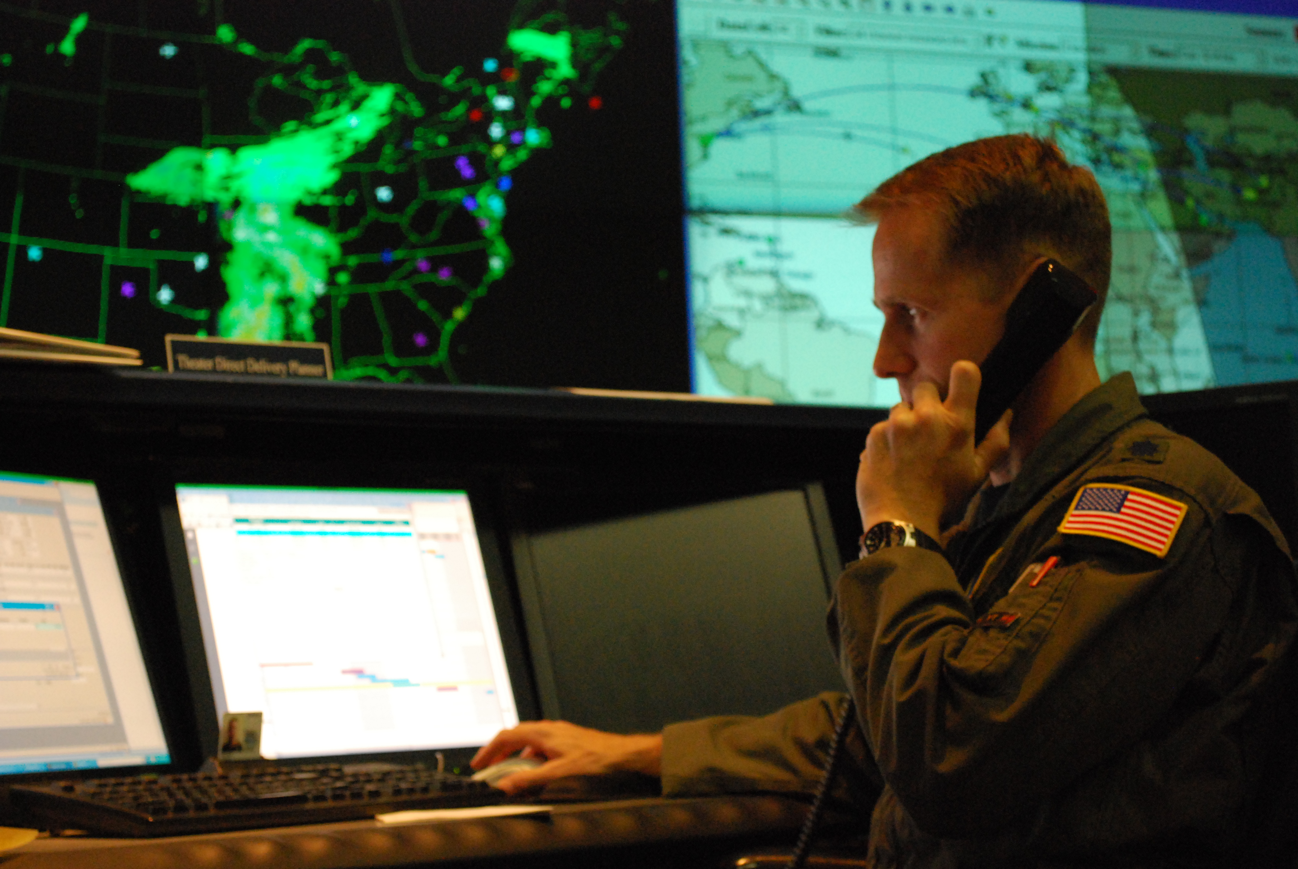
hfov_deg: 29.8
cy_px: 434
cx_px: 649
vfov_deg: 20.2
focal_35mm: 68
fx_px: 2437
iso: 1600
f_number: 5.6
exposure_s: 1/15
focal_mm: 45
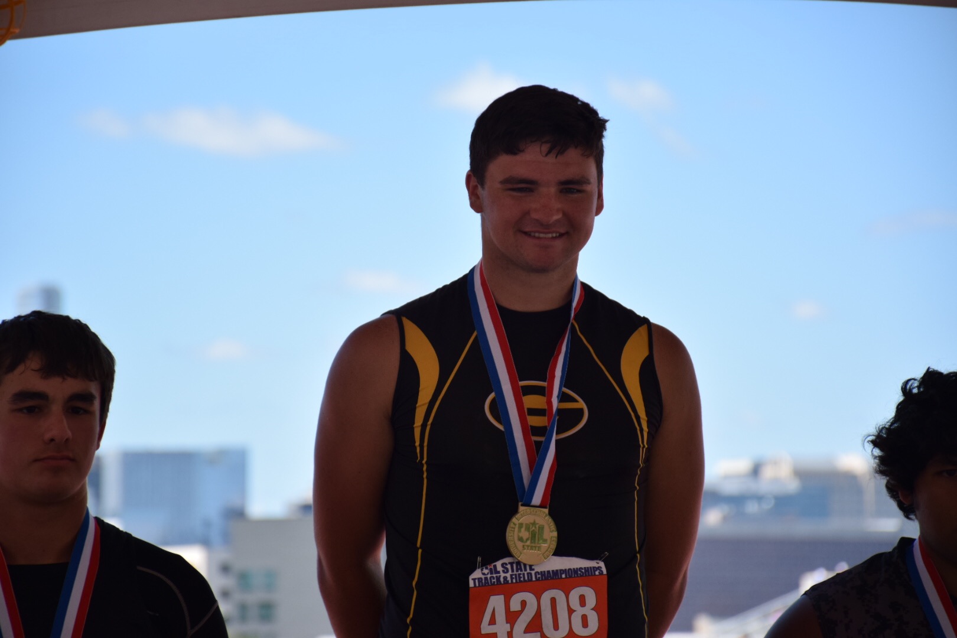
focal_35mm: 183
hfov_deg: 11.2
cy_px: 319
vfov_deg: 7.5
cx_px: 478
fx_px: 4864
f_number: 5.6
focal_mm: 122
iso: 400
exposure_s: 1/1250
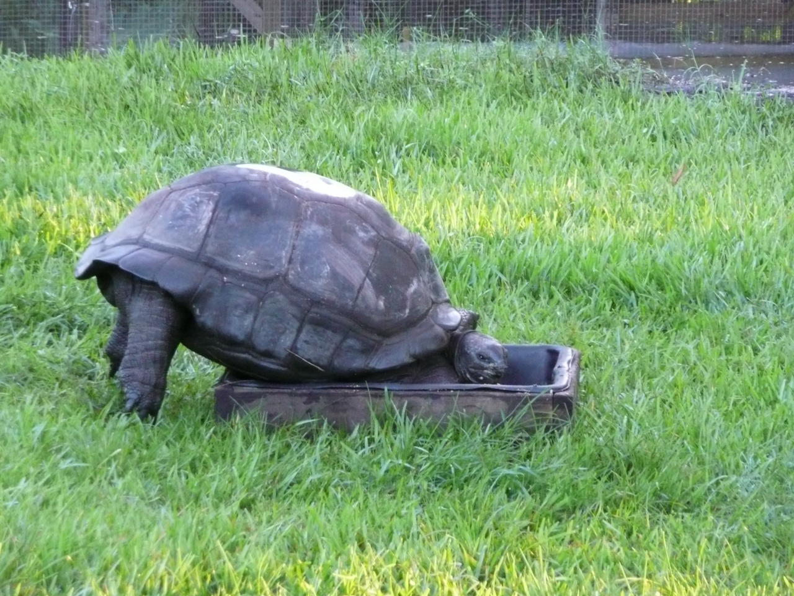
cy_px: 298
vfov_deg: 7.5
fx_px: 4565
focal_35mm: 199
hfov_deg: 9.9
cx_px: 397
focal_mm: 32.7
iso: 500
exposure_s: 1/30
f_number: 4.8
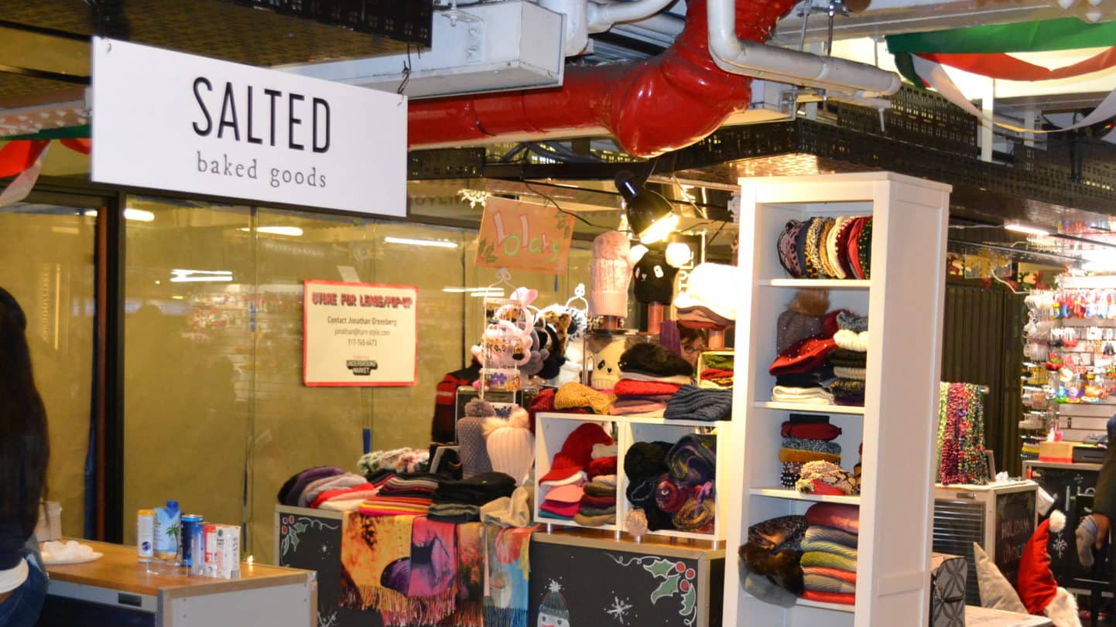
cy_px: 419
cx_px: 656
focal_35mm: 58
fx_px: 1716
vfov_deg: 20.7
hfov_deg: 35.9
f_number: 4.2
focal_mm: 26
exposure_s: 1/60
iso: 1800
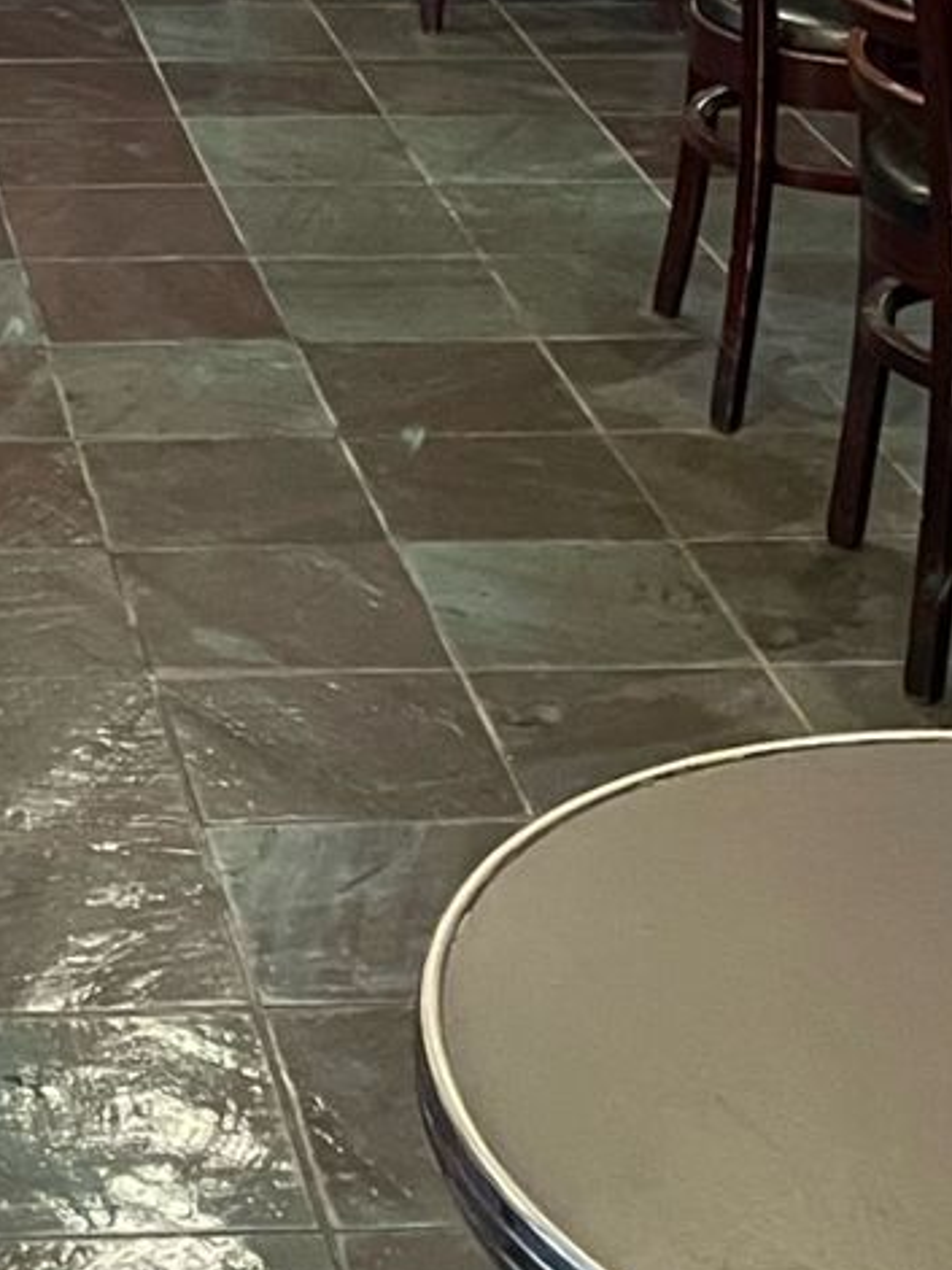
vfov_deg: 16.8
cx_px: -108
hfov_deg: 14.0
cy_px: -793
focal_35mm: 103
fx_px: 3779
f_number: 1.6
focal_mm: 4.2
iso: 500
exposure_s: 1/30
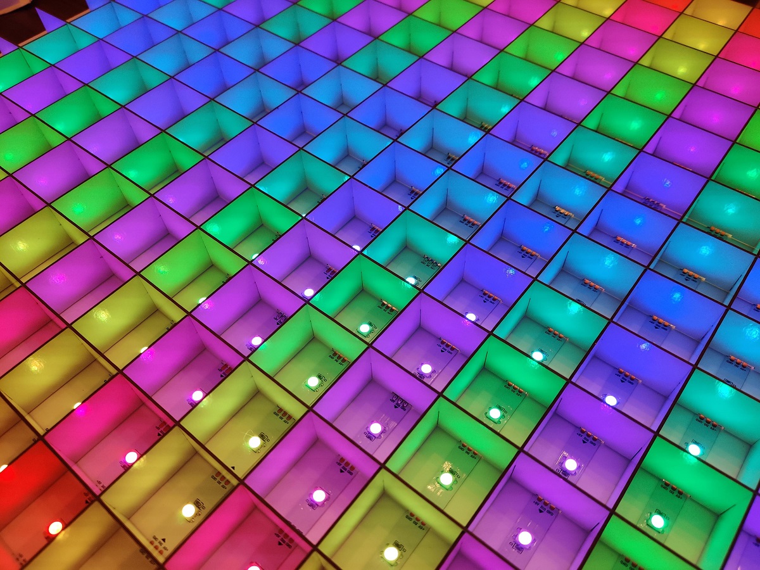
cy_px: 285
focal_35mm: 27
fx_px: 593
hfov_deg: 65.3
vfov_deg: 51.4
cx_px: 380
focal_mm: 4.75
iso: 200
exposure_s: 1/100
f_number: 1.65
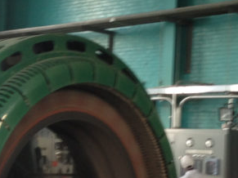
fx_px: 797
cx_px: -30
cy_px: 149
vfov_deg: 12.7
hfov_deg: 16.4
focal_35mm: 116
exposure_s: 1/20
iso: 50
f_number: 2.4
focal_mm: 4.13
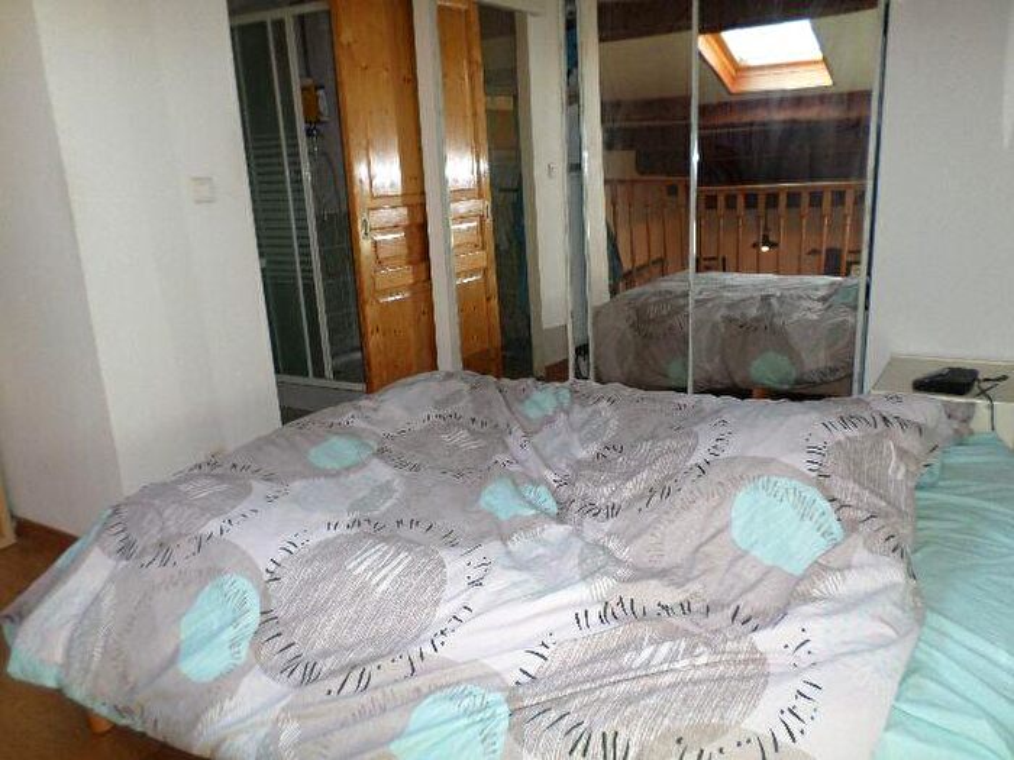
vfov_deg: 54.9
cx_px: 507
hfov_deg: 69.4
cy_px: 380
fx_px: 732
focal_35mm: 25
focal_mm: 4.5
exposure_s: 1/30
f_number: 2.5
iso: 100
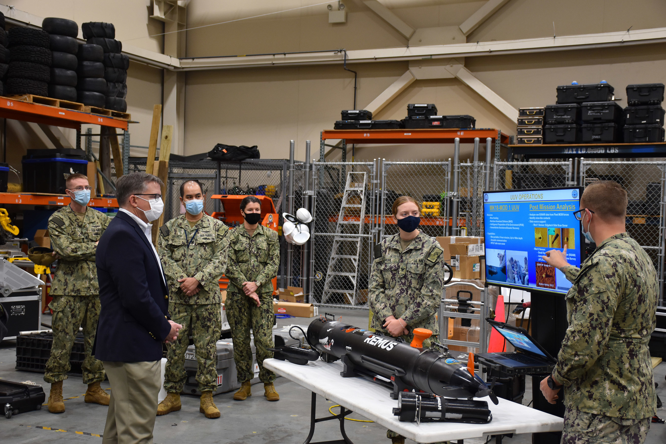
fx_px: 888
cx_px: 333
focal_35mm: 48
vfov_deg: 28.1
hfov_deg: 41.1
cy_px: 222
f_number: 4
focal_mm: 32
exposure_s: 1/60
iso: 640
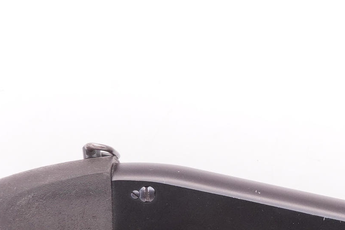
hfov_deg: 14.7
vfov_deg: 10.0
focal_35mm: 134
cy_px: 303
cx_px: 446
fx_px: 1284
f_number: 5.6
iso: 800
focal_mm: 24
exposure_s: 1/125
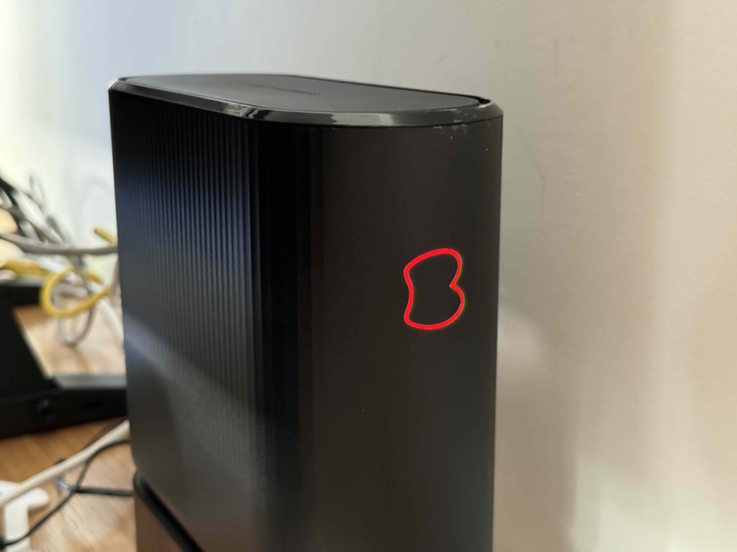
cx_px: 368
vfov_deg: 30.3
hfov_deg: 39.7
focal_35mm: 48
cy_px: 276
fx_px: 1022
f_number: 1.78
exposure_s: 1/29
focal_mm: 6.76
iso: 800
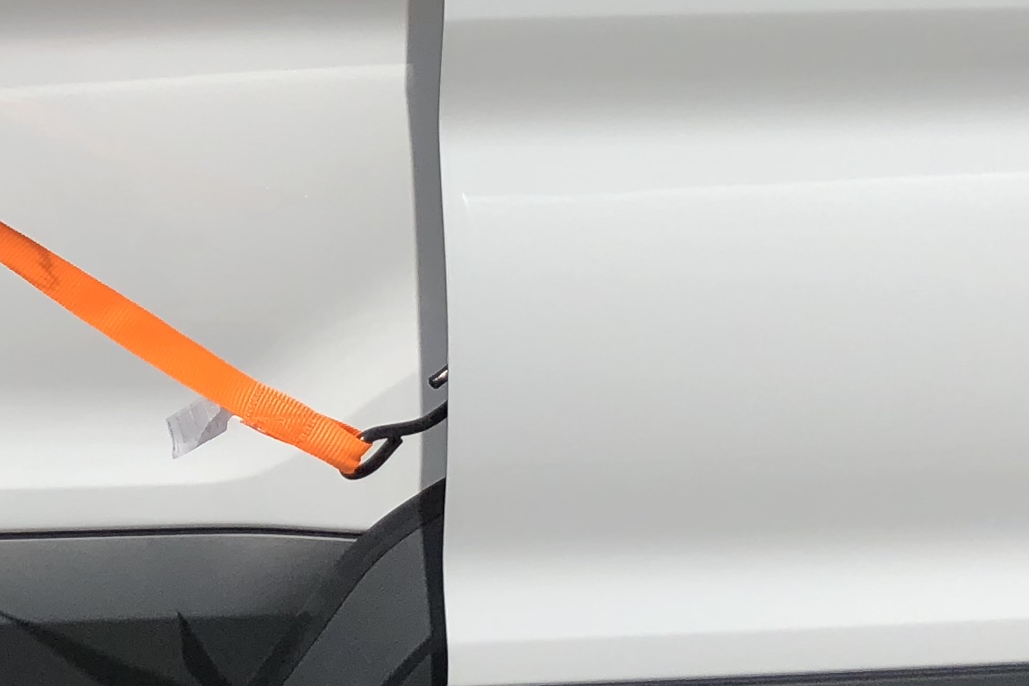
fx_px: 2858
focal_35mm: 100
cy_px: 115
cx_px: -138
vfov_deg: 13.6
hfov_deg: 19.4
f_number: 1.8
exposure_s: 1/6897
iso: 20
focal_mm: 4
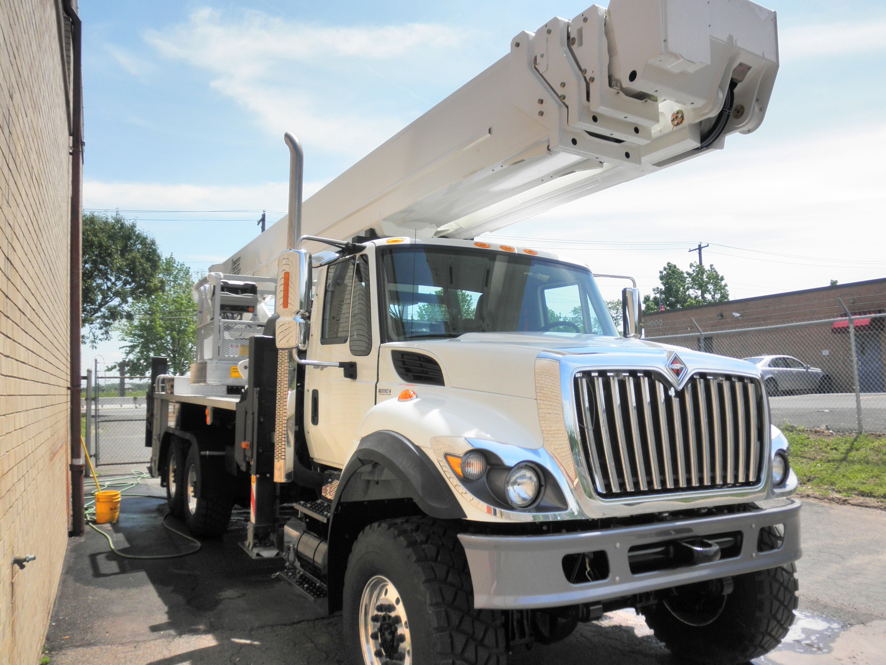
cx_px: 443
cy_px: 332
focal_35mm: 28
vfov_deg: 49.7
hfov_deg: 63.4
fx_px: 717
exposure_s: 1/100
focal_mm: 5
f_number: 8.5
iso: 64
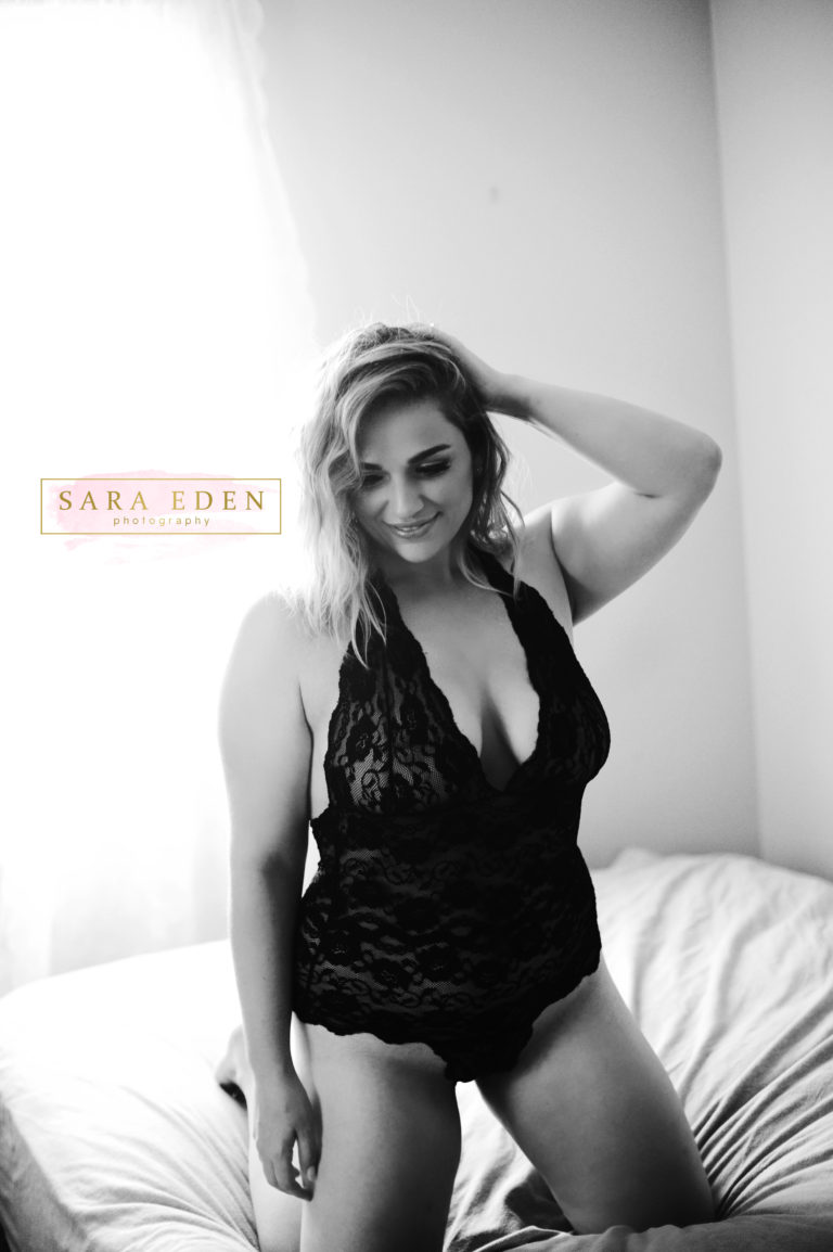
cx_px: 416
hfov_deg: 27.0
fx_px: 1737
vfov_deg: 39.6
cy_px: 626
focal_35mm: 50
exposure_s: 1/125
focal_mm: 50
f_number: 2
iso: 1600
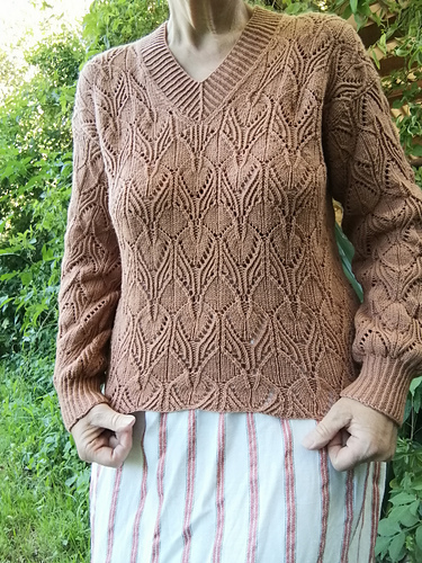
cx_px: 211
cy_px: 282
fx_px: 423
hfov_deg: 53.1
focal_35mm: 26
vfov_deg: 67.3
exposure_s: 1/50
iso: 80
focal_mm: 2.7
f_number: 2
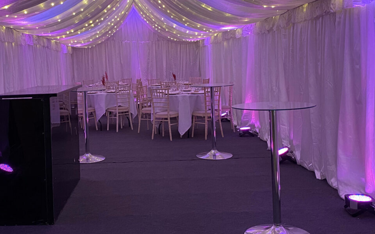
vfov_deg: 29.1
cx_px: 131
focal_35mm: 44
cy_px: 93
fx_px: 450
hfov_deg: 44.7
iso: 250
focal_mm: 4.2
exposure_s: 1/50
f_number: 1.8
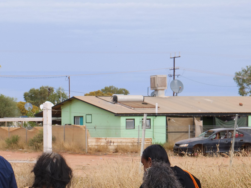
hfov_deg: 11.4
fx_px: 1247
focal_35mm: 172
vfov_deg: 8.6
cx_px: 42
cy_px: 181
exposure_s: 1/500
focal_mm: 35
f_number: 5.6
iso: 200
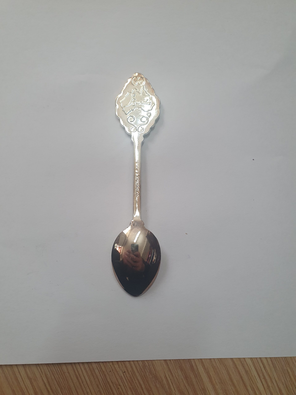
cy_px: 198
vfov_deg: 67.3
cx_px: 148
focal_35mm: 26
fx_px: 296
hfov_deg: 53.1
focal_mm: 4.32
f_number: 2.4
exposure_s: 1/50
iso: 250
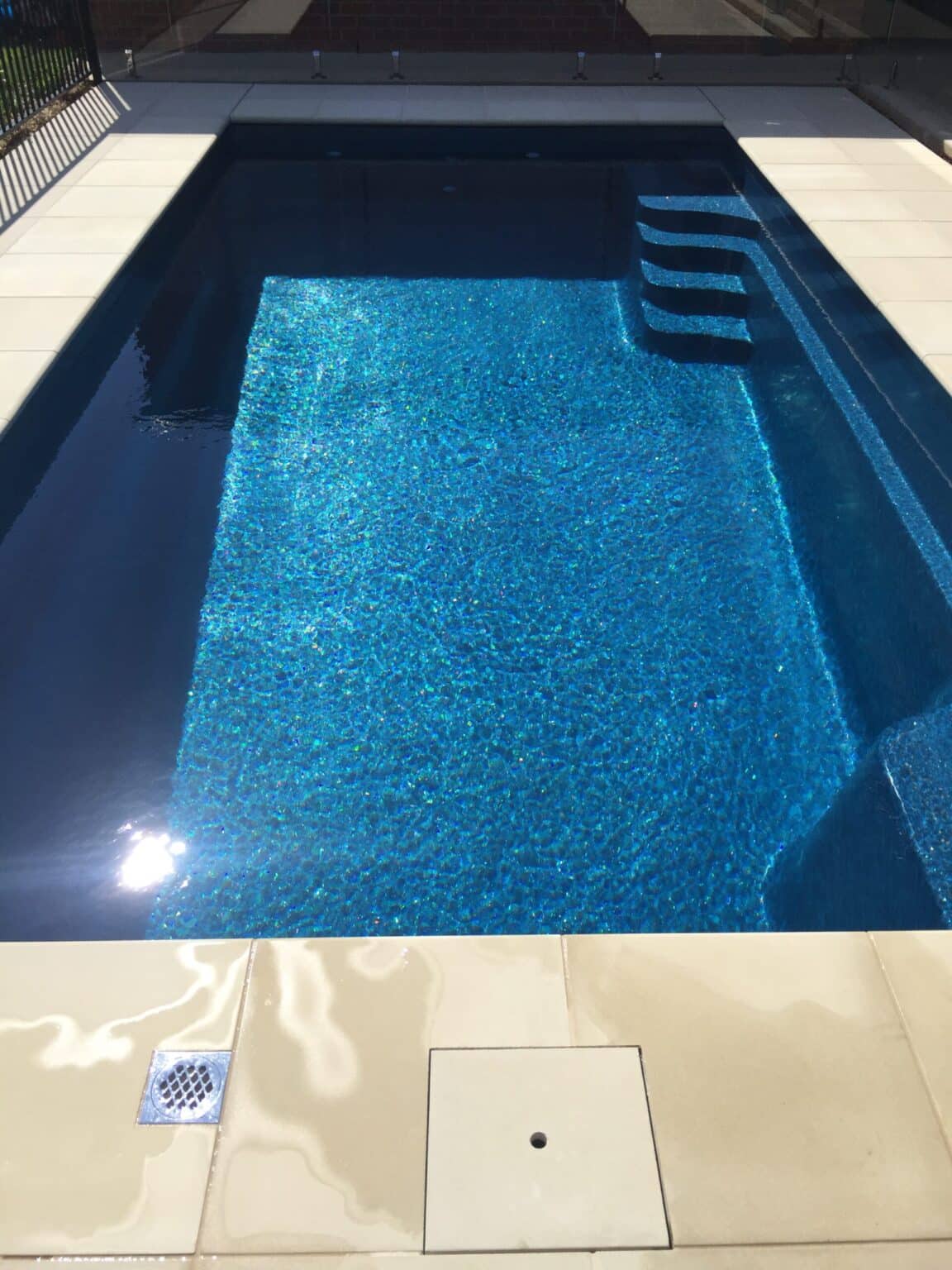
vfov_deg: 61.7
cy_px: 635
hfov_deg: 48.2
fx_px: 1063
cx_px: 476
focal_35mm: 29
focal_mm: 4.15
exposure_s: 1/3300
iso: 32
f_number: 2.2
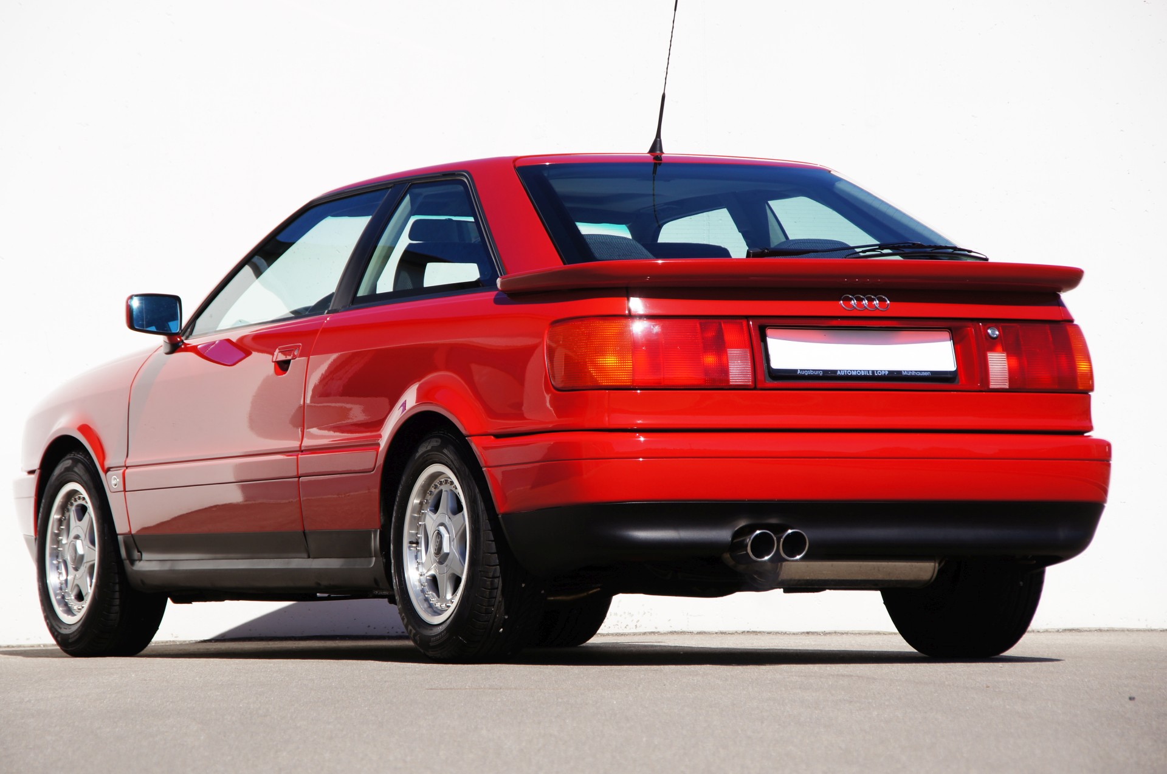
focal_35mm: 180
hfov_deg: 11.4
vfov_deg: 7.6
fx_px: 5826
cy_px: 387
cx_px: 584
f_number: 9
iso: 100
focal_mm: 120
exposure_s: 1/250
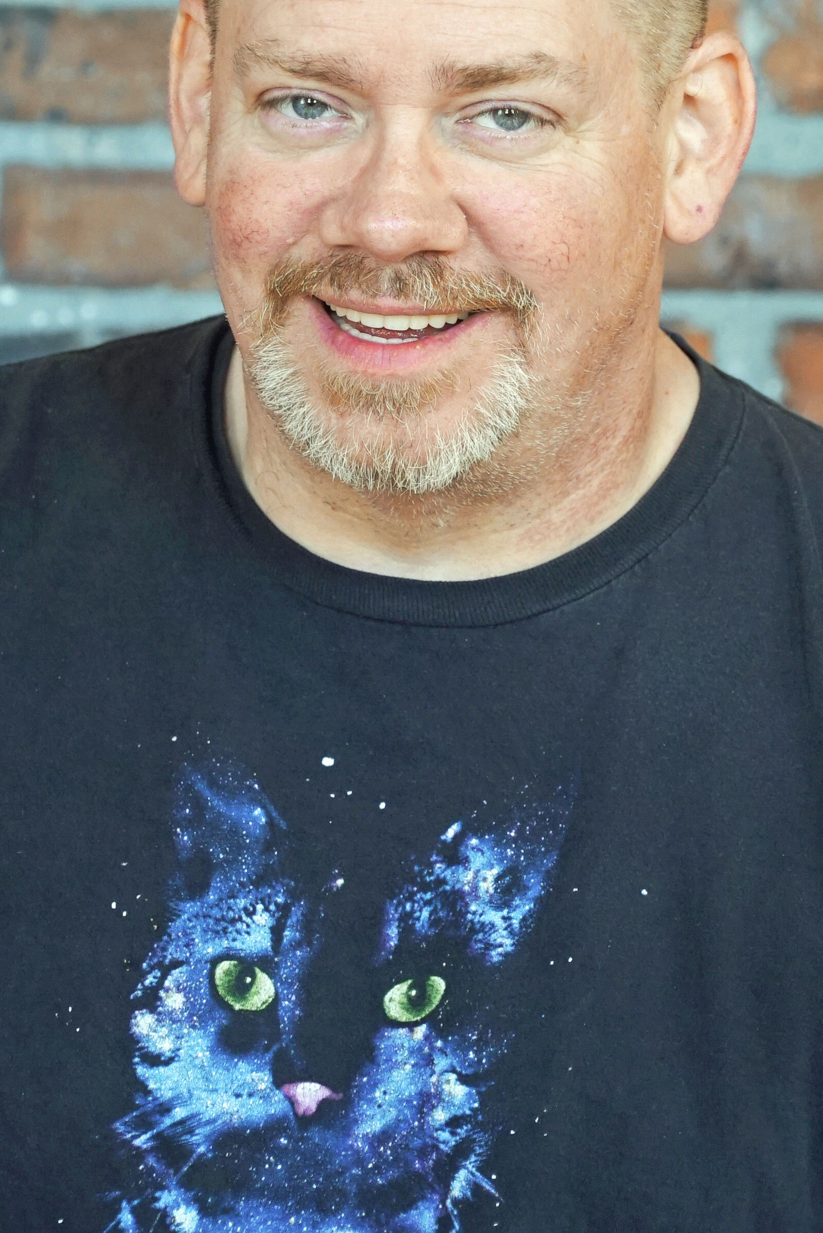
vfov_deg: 7.7
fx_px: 9109
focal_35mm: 266
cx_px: 393
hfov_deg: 5.2
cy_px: 452
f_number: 6.3
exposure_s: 1/160
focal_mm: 150
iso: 2000
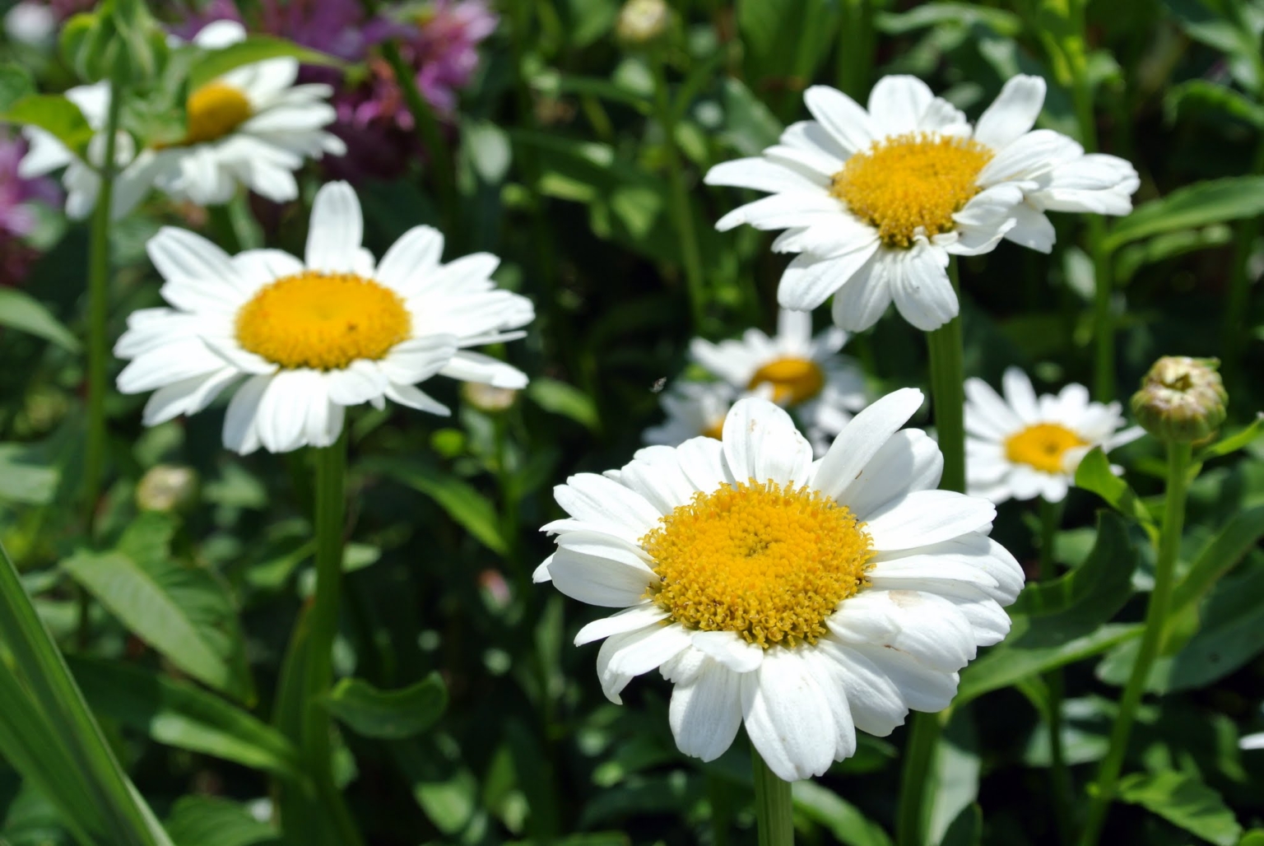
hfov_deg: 32.8
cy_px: 423
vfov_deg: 22.3
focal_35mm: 61
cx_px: 632
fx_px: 2144
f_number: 6.3
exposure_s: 1/640
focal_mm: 22.7
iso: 100
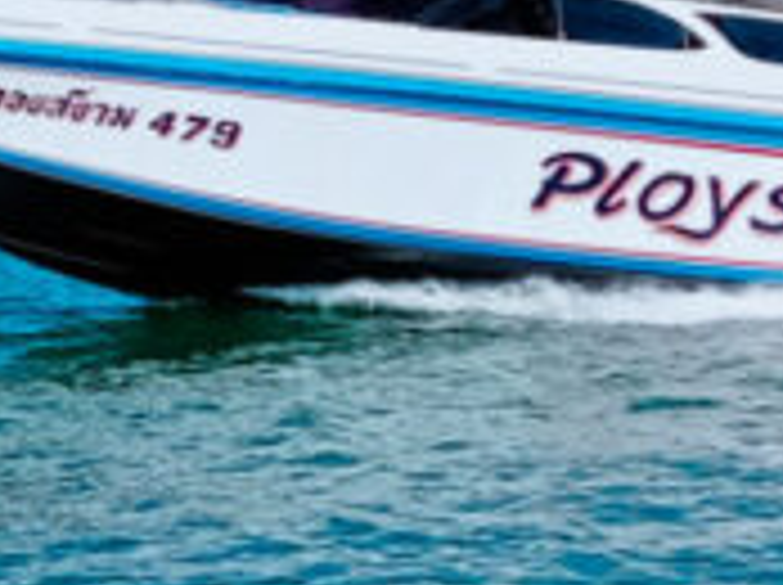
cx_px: 531
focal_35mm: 129
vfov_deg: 11.3
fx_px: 2914
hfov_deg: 15.3
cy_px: -58
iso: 112
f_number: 2.2
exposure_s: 1/2227
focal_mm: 3.4
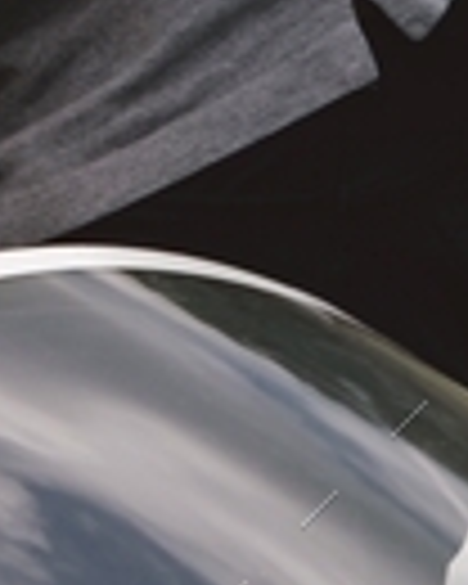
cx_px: -648
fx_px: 13245
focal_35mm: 765
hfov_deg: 2.0
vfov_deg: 2.5
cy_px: 745
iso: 200
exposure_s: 1/1000
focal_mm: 80
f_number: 5.6
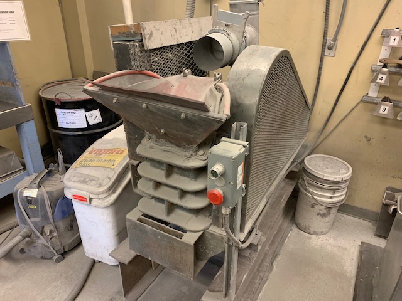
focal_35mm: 26
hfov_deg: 67.3
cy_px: 150
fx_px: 302
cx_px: 201
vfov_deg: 53.1
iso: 400
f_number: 1.8
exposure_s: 1/40
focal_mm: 4.25
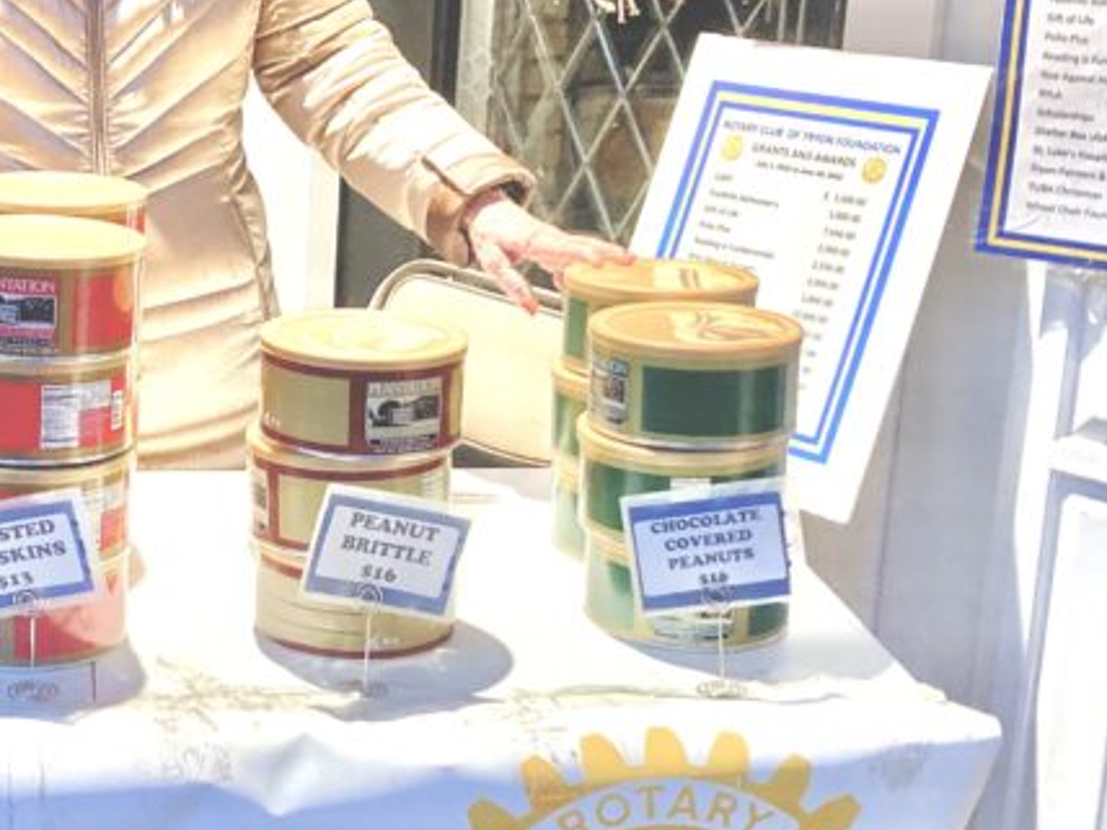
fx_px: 2143
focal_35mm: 67
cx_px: 178
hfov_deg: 28.2
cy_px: 349
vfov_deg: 21.9
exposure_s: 1/60
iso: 250
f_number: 1.8
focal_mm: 3.99
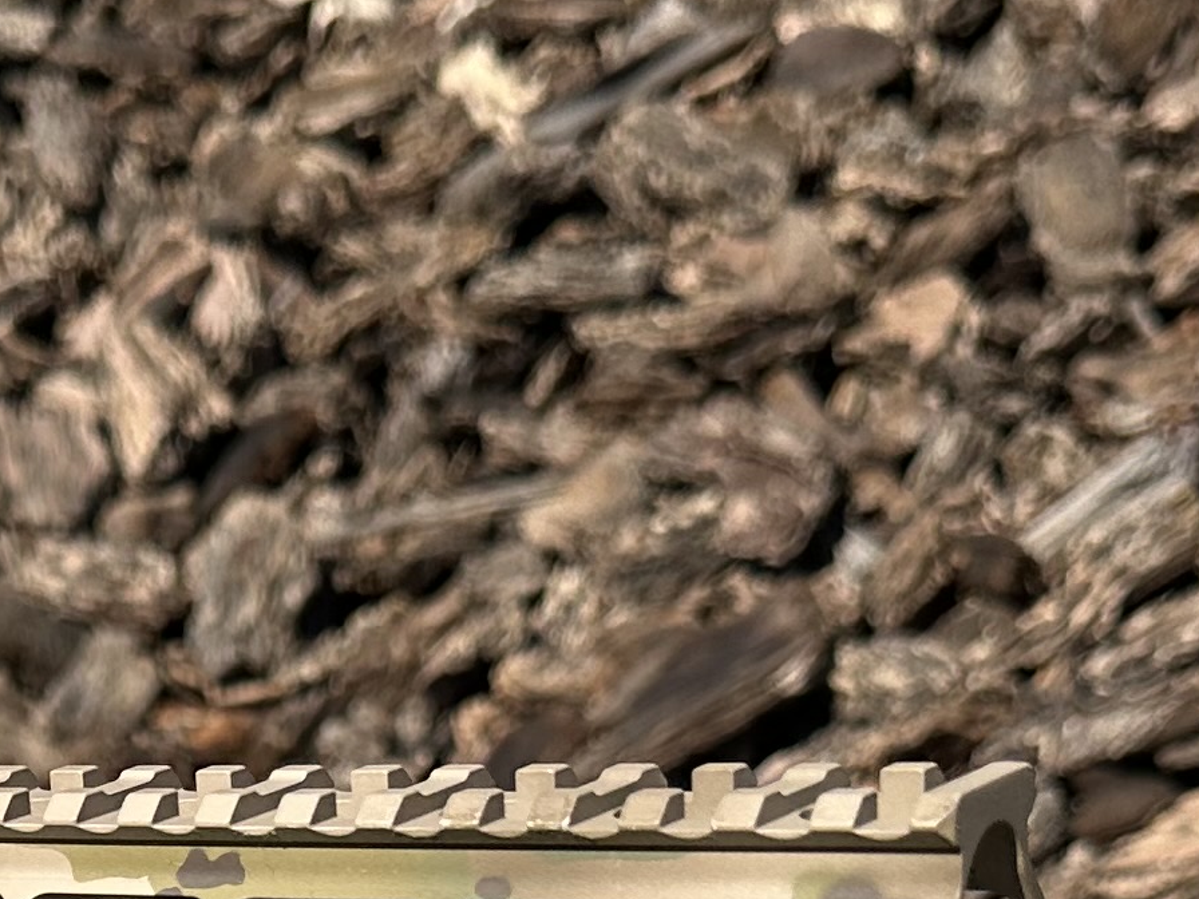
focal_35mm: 108
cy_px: 1664
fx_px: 3741
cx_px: -132
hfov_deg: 17.6
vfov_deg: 12.4
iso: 80
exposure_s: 1/5525
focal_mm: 6.86
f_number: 1.78
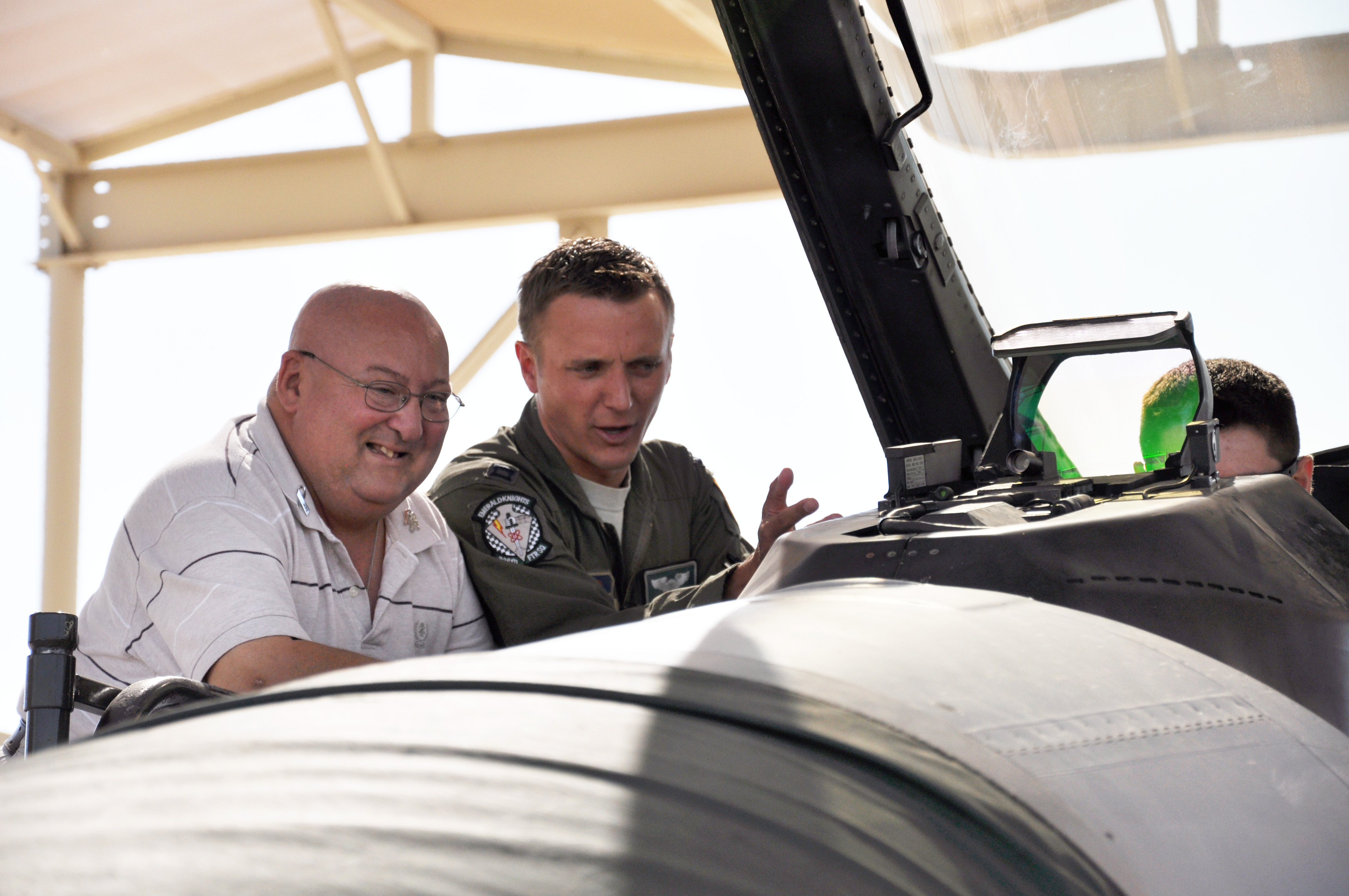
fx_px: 4772
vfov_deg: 10.7
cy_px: 448
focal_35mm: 128
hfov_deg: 16.1
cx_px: 674
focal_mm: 85
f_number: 5.6
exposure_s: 1/1250
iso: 200
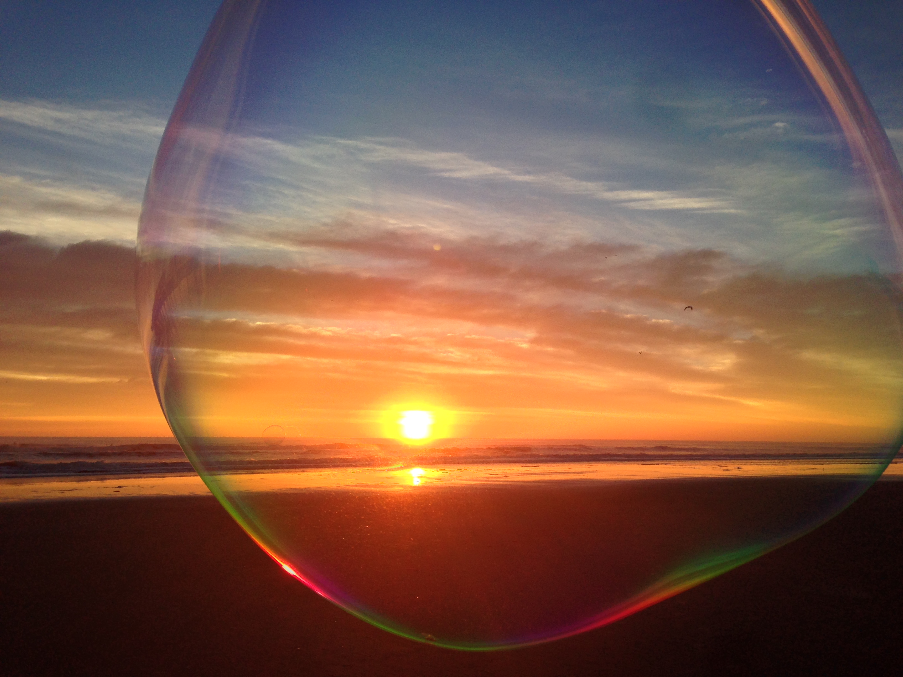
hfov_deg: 55.4
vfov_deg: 42.9
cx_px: 452
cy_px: 338
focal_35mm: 33
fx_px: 861
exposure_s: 1/570
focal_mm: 4.12
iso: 50
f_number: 2.4
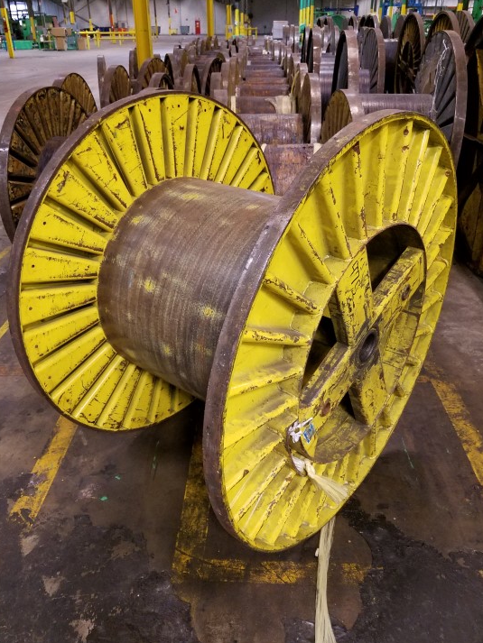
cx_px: 255
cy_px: 309
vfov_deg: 63.4
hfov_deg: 49.7
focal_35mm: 28
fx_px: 521
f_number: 1.7
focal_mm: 4.2
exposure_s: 1/20
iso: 250
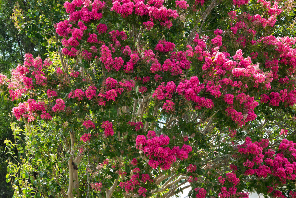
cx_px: 148
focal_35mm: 120
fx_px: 987
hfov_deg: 17.1
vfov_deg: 11.4
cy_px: 99
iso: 200
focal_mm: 80
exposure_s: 1/125
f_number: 10
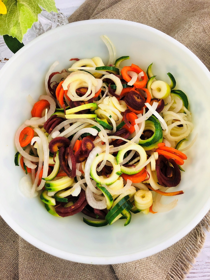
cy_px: 140
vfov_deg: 63.4
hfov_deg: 49.8
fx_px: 226
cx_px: 105
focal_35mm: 28
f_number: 1.8
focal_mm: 3.99
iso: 25
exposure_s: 1/40
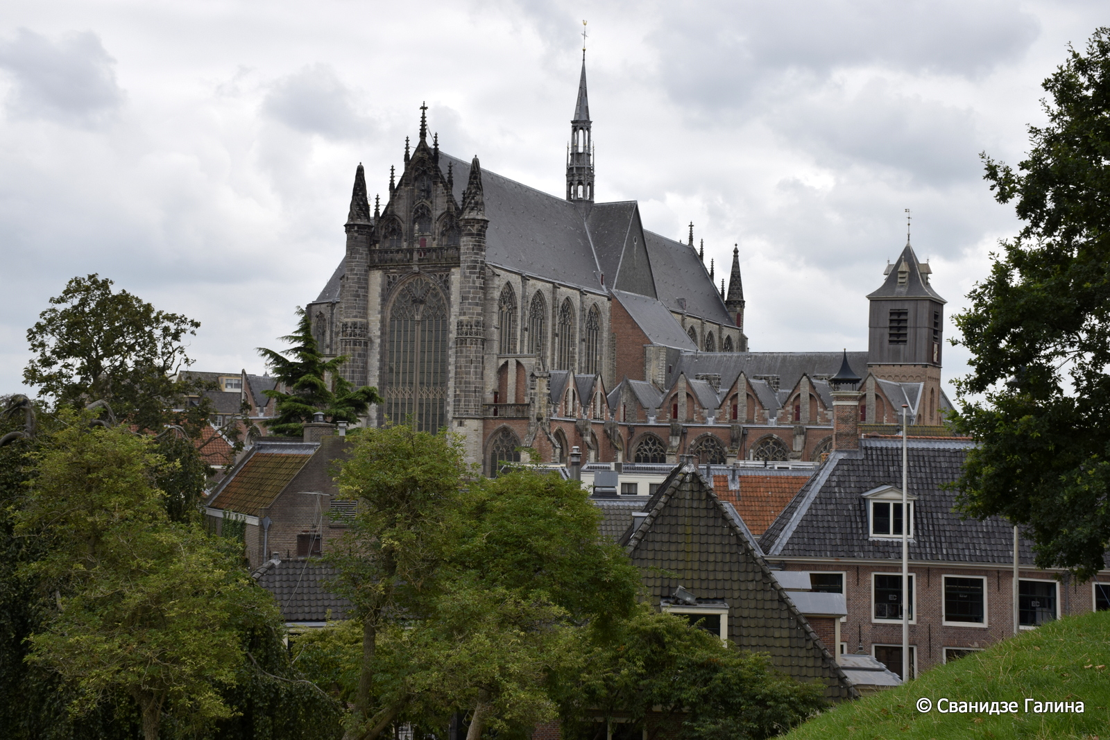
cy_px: 370
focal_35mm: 51
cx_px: 555
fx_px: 1573
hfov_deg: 38.9
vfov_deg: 26.5
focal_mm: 34
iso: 200
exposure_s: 1/320
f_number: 9
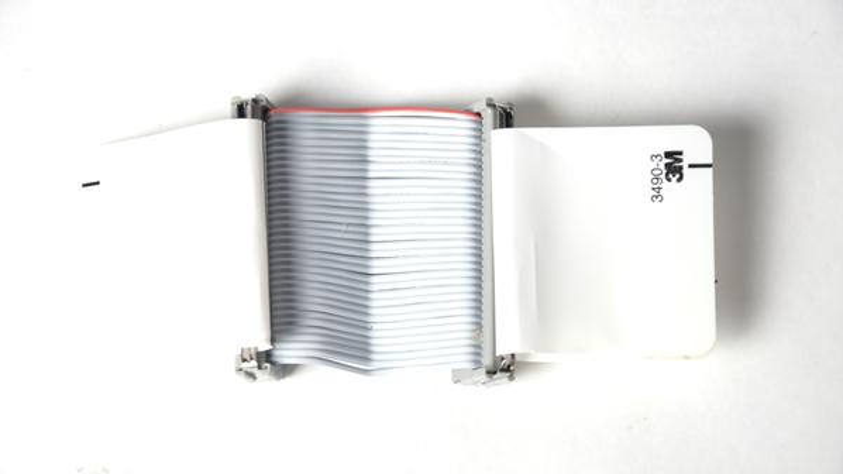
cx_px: 422
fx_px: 3699
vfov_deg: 7.3
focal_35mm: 166
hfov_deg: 13.0
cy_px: 259
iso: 200
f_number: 9
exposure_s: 1/200
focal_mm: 105
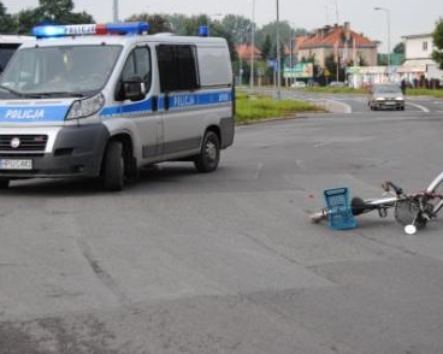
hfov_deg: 24.1
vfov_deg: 19.4
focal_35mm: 79
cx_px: 247
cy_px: 176
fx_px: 1035
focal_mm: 46
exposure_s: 1/160
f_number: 6.3
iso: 100
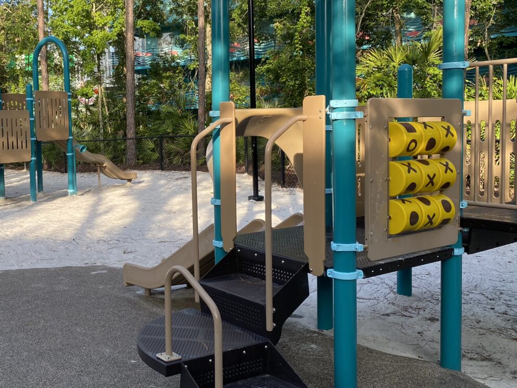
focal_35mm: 40
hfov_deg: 45.1
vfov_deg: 35.9
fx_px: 598
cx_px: 126
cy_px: 162
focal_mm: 4.25
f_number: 1.8
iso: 32
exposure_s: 1/499
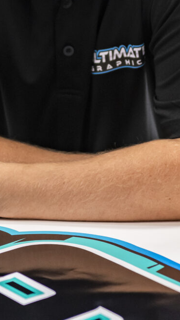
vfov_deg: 9.4
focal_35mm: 228
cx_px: 77
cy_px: 48
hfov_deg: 5.3
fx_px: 1933
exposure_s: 1/125
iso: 1000
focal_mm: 70
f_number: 2.8
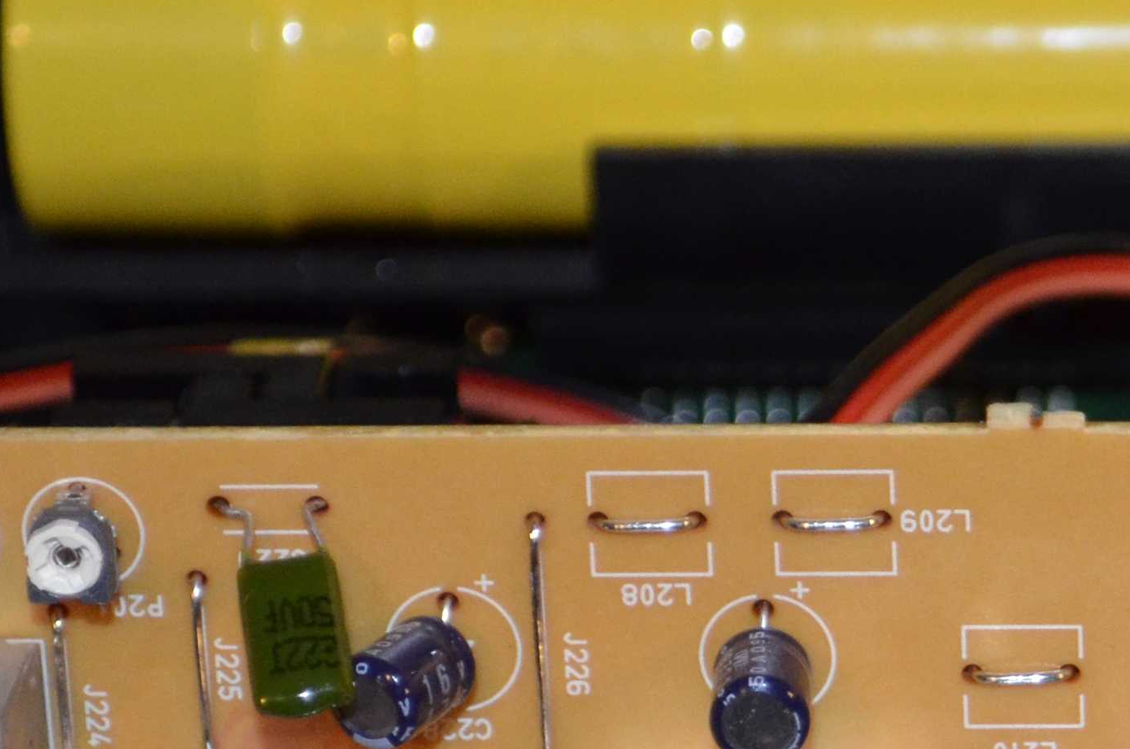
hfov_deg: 8.7
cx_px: 1400
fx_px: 7331
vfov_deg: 5.8
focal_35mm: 234
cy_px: 930
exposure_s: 1/60
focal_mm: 44
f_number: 5.3
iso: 1600
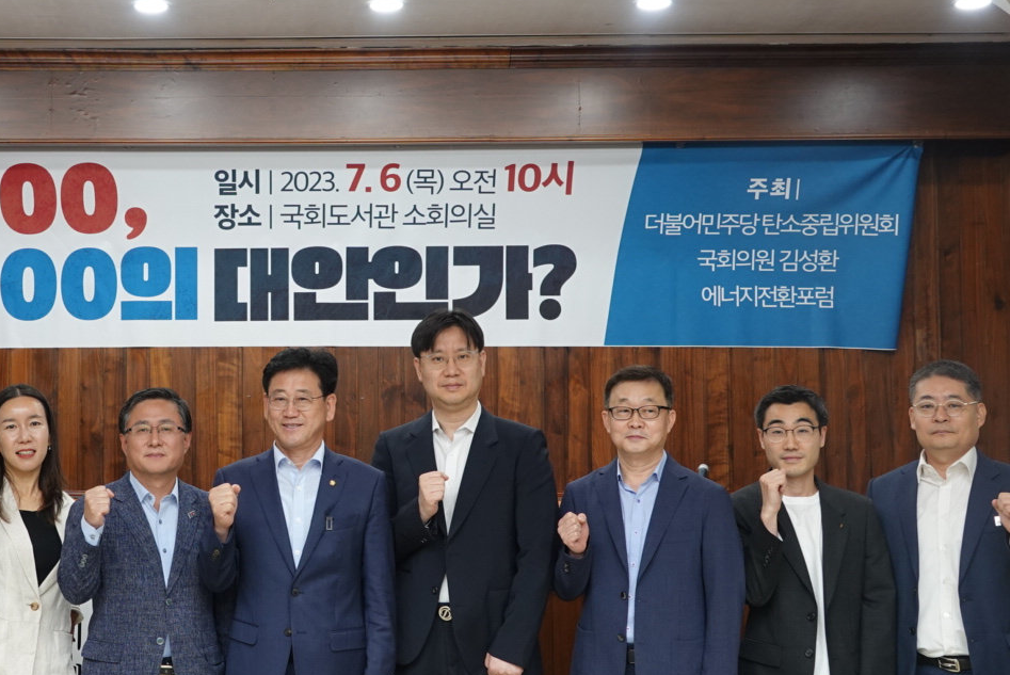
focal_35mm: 58
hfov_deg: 33.8
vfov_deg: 23.4
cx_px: 251
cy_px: 351
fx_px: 1628
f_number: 2.8
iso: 250
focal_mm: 12.33
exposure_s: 1/40
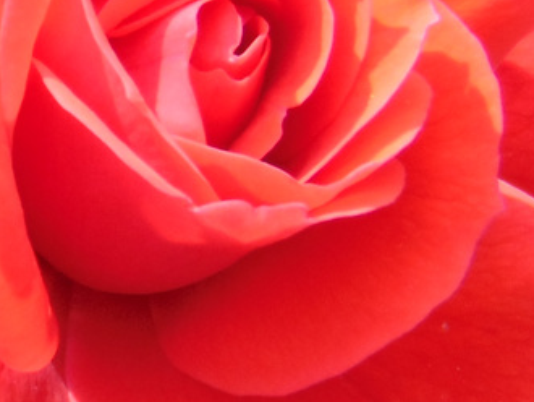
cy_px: -2
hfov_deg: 3.4
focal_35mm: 580
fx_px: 8954
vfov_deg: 2.6
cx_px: 24
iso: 80
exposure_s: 1/400
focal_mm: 23.9
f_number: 4
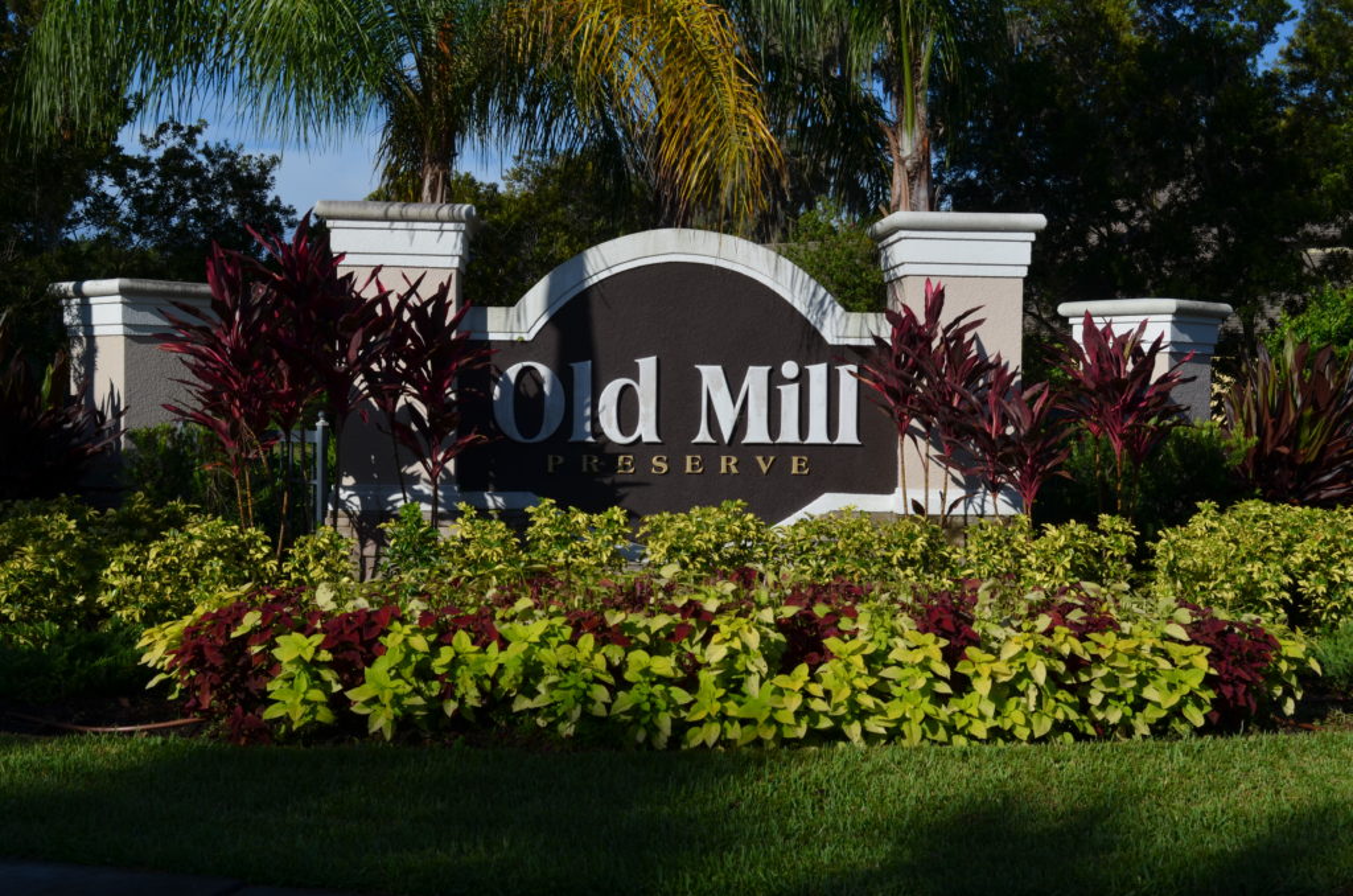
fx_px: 1800
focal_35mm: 48
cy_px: 448
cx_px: 676
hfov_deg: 41.2
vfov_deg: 27.9
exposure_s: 1/320
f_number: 9
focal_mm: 32
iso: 100
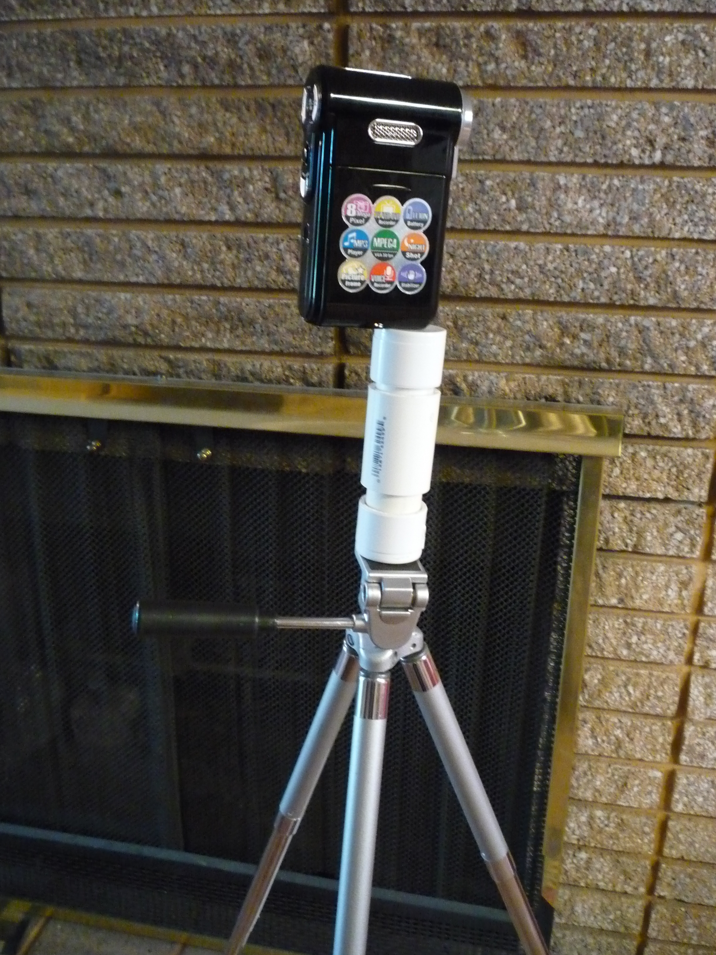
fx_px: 883
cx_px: 358
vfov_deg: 56.8
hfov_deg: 44.2
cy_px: 478
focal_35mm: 32
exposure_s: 1/13
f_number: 3.3
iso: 800
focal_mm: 5.2
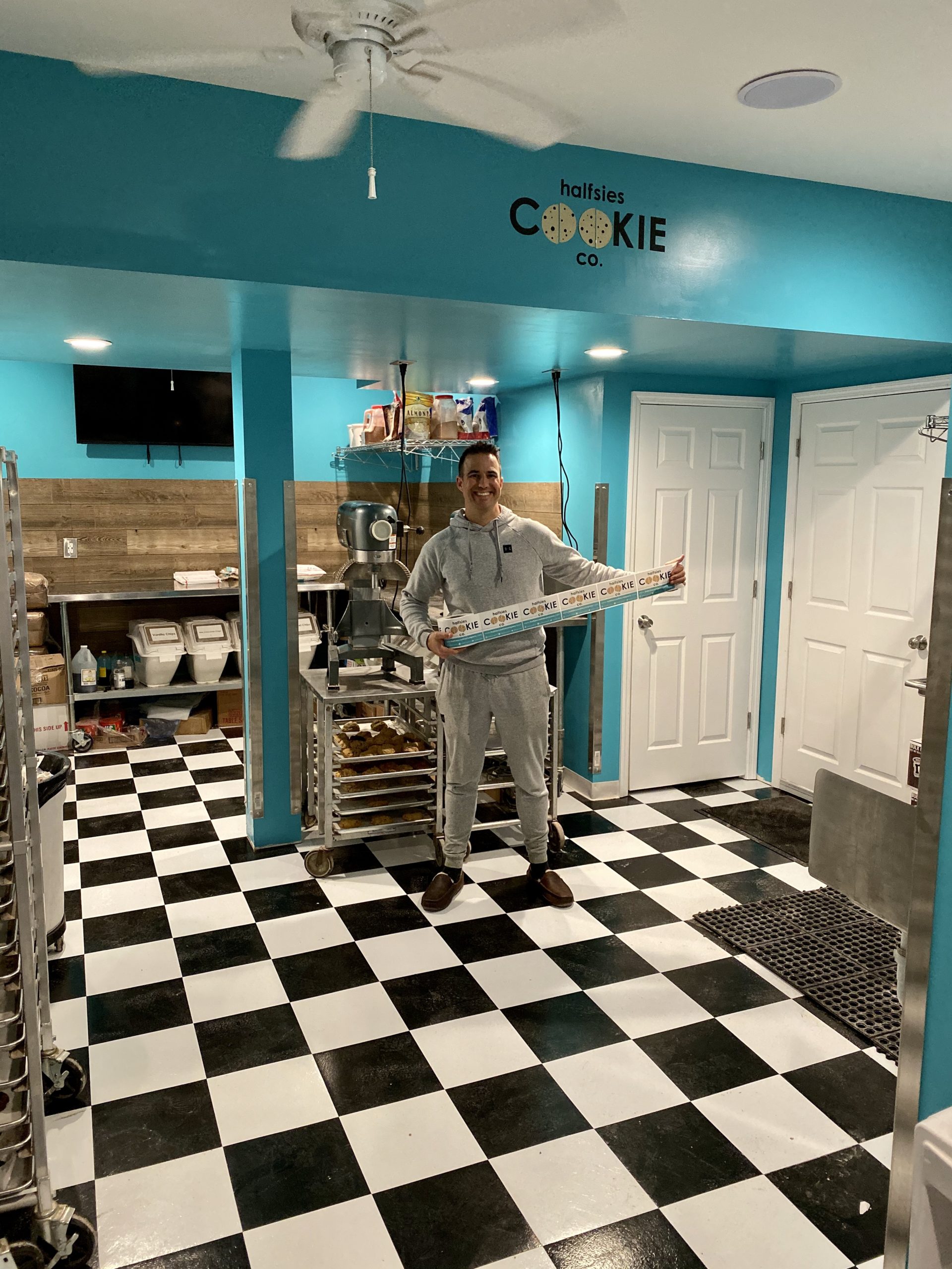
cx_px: 476
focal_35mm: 26
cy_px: 634
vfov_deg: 67.3
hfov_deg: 53.1
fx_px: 953
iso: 400
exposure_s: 1/60
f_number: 1.8
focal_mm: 4.25
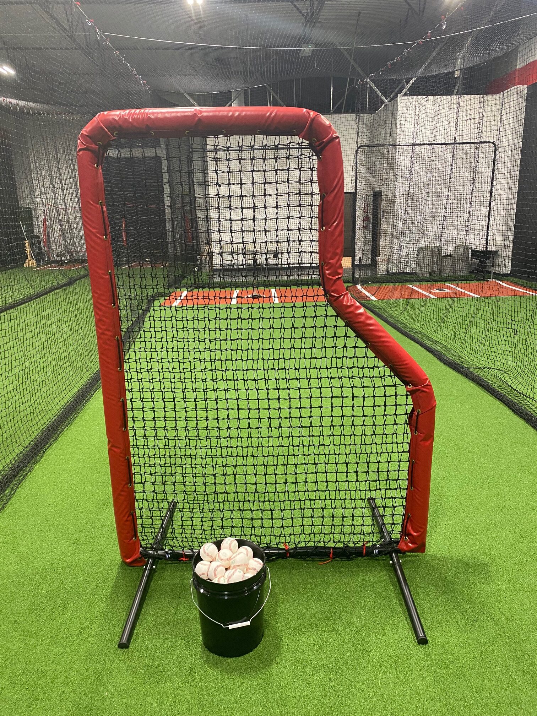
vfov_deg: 67.3
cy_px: 358
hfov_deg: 53.1
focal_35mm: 26
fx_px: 538
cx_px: 268
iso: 400
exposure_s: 1/60
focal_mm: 4.25
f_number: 1.8
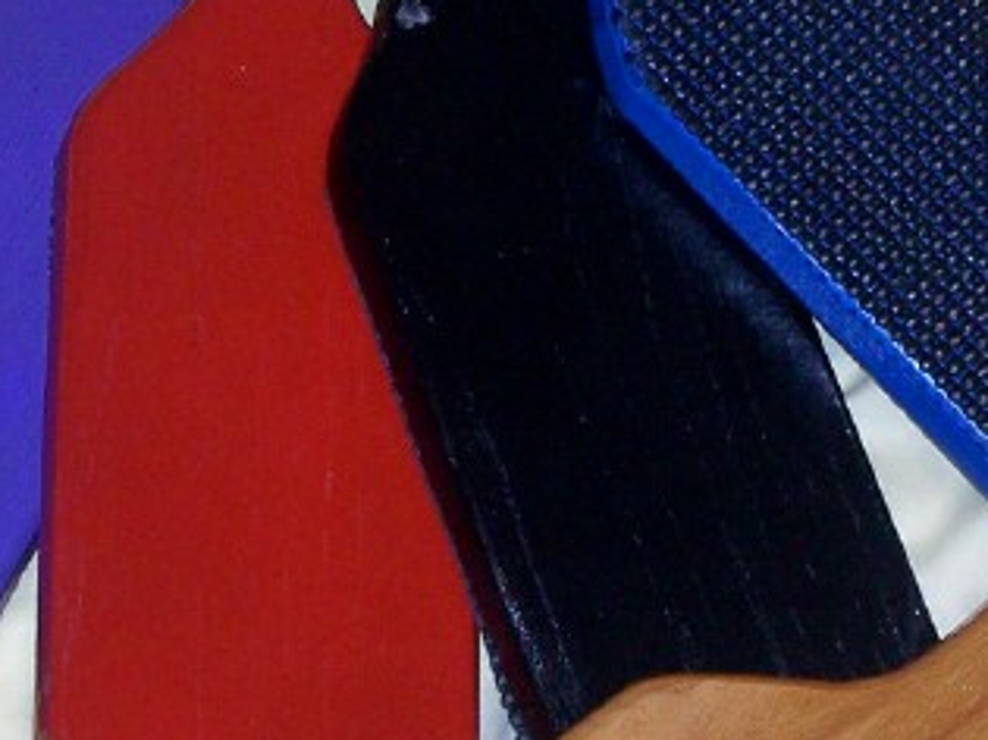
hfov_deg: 10.3
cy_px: 288
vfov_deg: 7.7
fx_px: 5478
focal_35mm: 192
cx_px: 624
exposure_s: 1/100
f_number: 3.2
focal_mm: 12.6
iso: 125
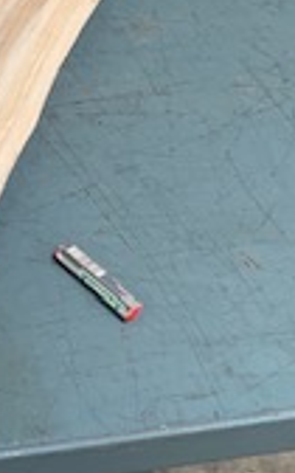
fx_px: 1351
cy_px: 186
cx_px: -306
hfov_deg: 11.2
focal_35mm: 105
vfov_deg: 19.8
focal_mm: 4.25
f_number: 1.8
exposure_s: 1/60
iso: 100
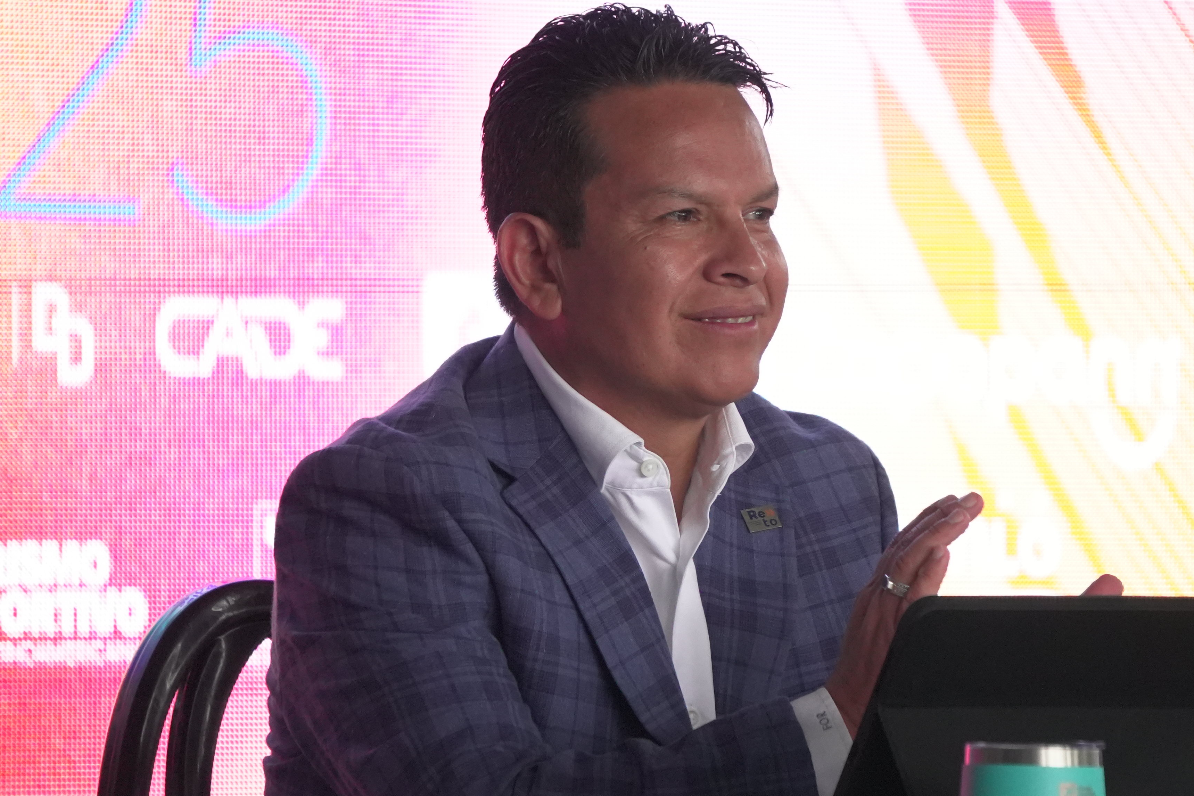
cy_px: 403
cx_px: 720
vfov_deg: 3.8
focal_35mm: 358
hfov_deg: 5.8
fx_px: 11872
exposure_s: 1/1250
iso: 4000
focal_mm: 178
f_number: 6.3
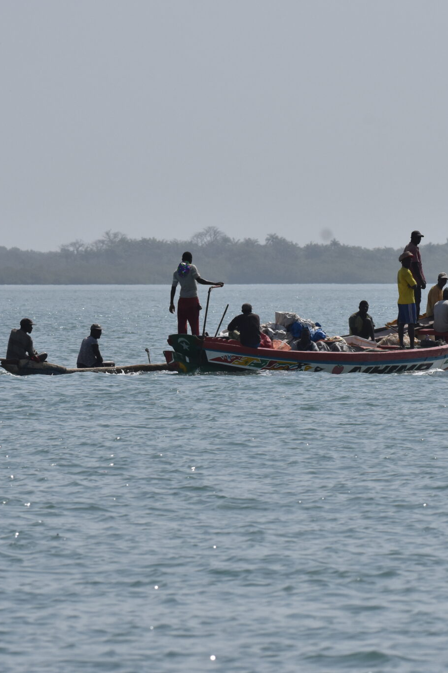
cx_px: 374
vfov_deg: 4.6
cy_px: 336
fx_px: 8418
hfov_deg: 3.0
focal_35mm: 451
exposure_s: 1/2000
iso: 400
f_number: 9
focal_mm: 200
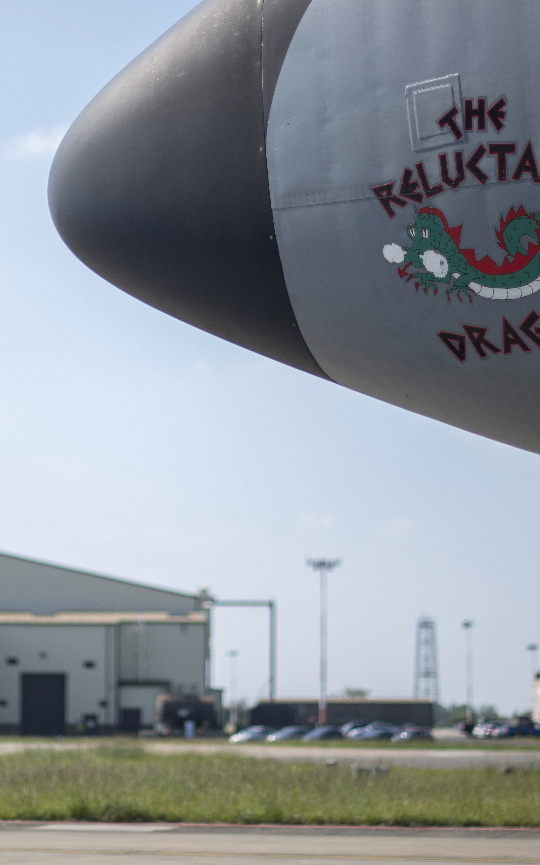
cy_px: 397
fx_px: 2567
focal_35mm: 109
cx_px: 113
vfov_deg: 19.1
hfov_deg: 12.0
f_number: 1.4
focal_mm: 50
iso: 64
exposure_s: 1/3200
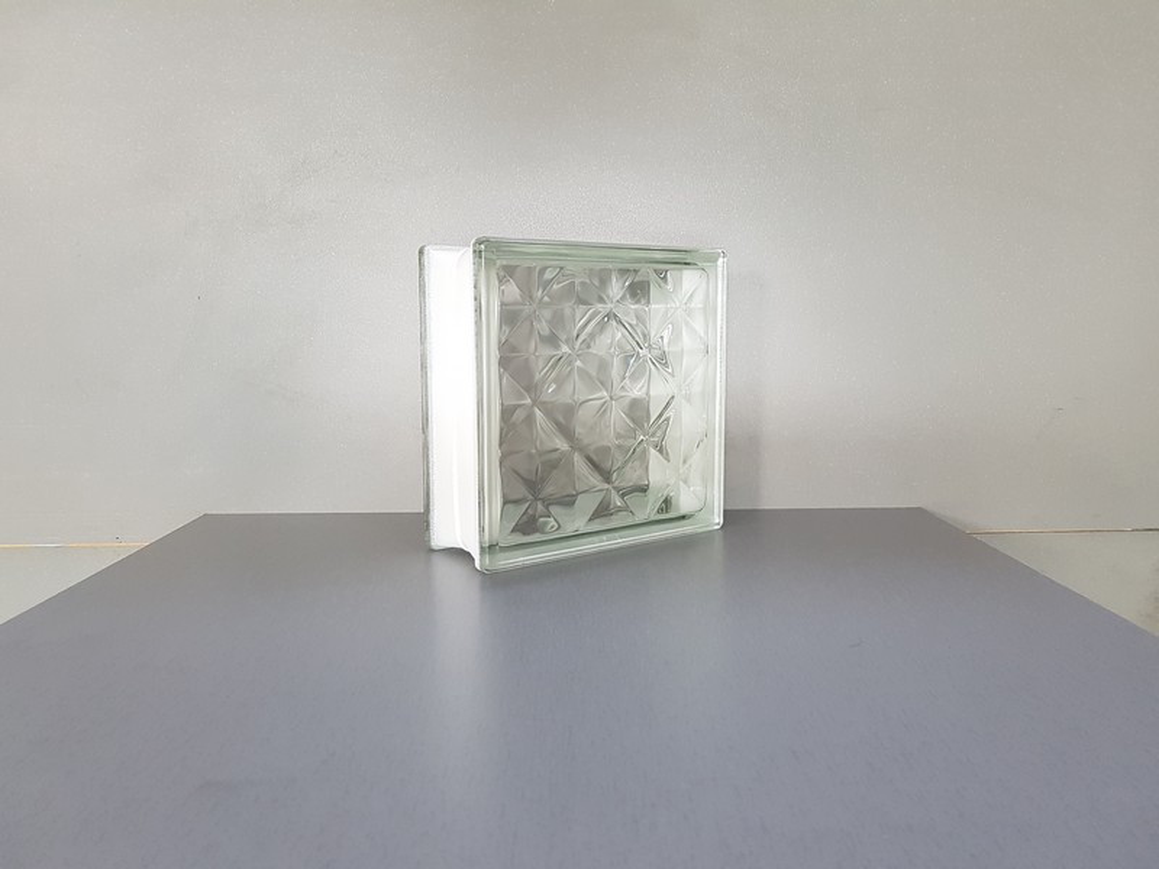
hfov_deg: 67.3
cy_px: 434
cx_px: 580
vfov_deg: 53.1
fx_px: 871
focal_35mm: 26
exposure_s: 1/50
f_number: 1.7
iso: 160
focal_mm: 4.2
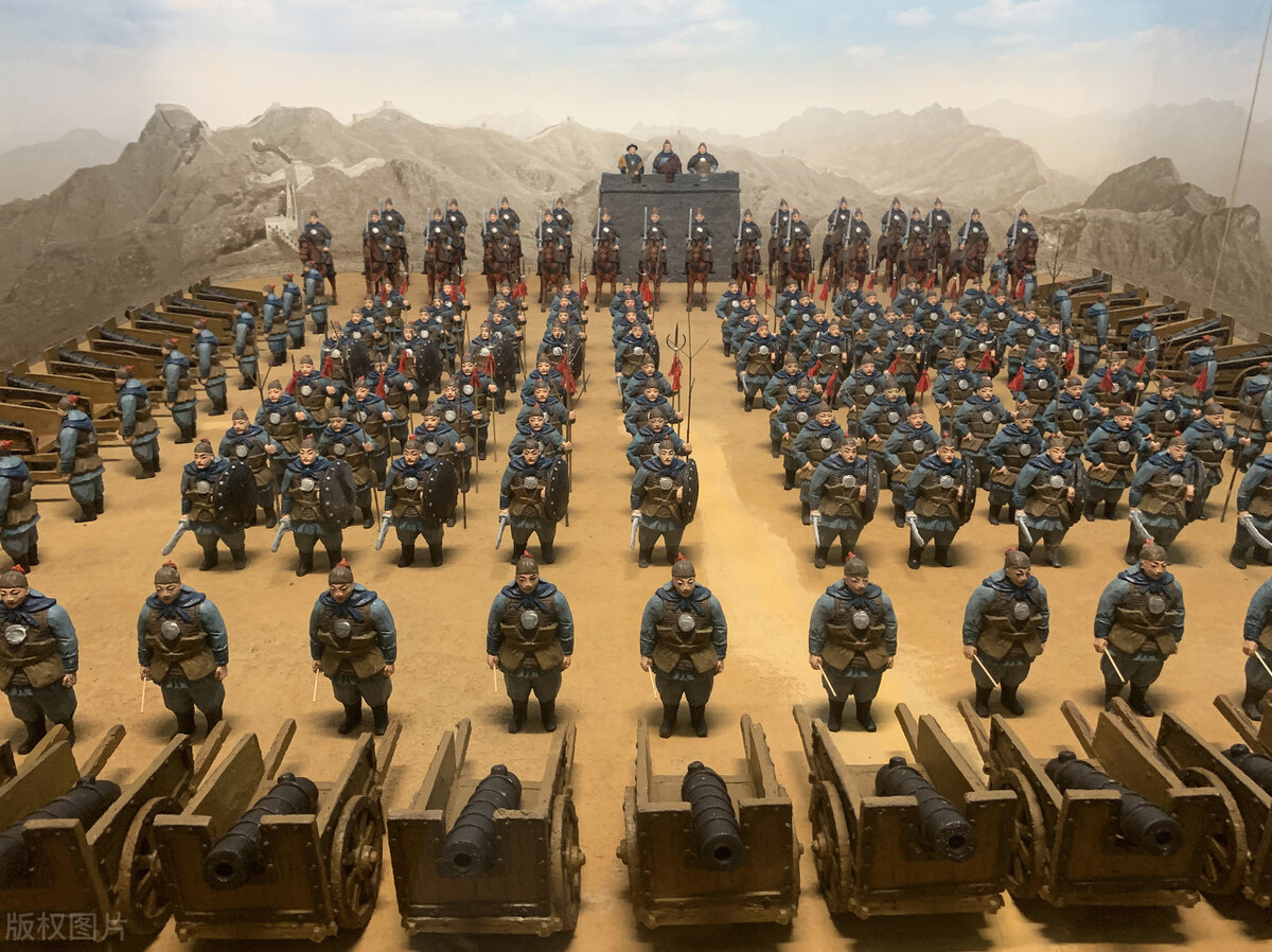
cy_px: 476
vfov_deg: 53.0
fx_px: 955
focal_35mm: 26
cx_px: 636
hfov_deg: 67.3
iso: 500
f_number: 1.8
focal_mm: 4.25
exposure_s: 1/25
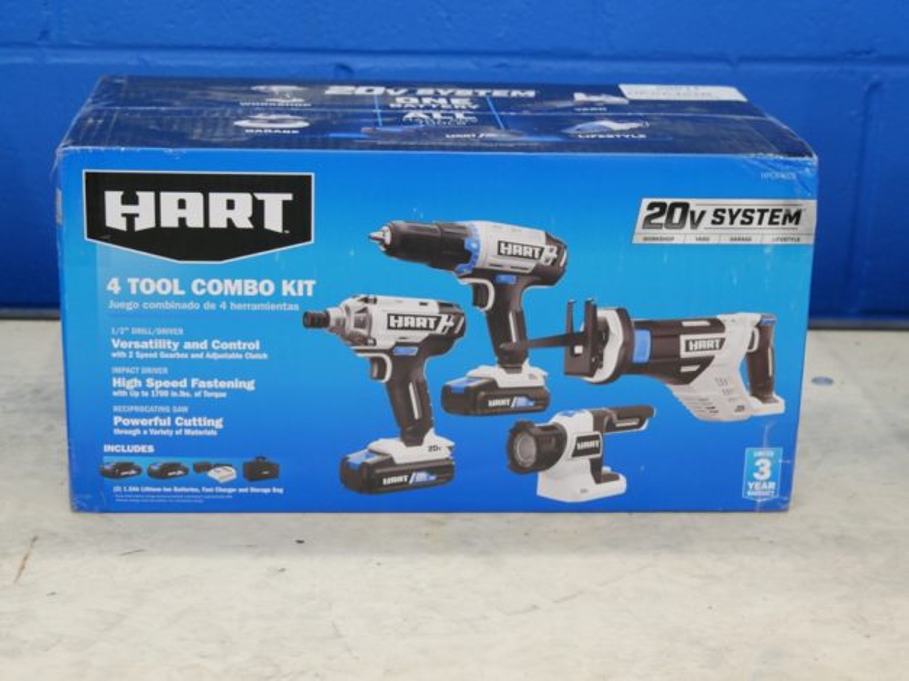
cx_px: 454
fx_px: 1785
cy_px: 340
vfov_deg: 21.6
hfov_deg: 28.6
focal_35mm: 68
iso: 1250
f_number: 4.5
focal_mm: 34
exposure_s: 1/80
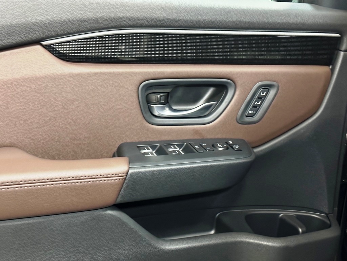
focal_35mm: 48
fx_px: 481
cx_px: 174
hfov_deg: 39.7
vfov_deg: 30.3
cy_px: 130
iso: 640
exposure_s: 1/30
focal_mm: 6.86
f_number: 1.78
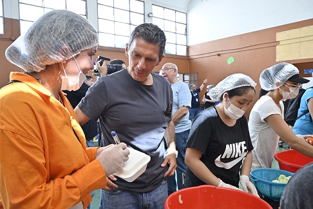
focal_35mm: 30
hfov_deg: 62.8
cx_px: 156
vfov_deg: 44.3
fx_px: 256
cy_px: 104
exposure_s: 1/100
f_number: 8
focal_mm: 29.5
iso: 2000
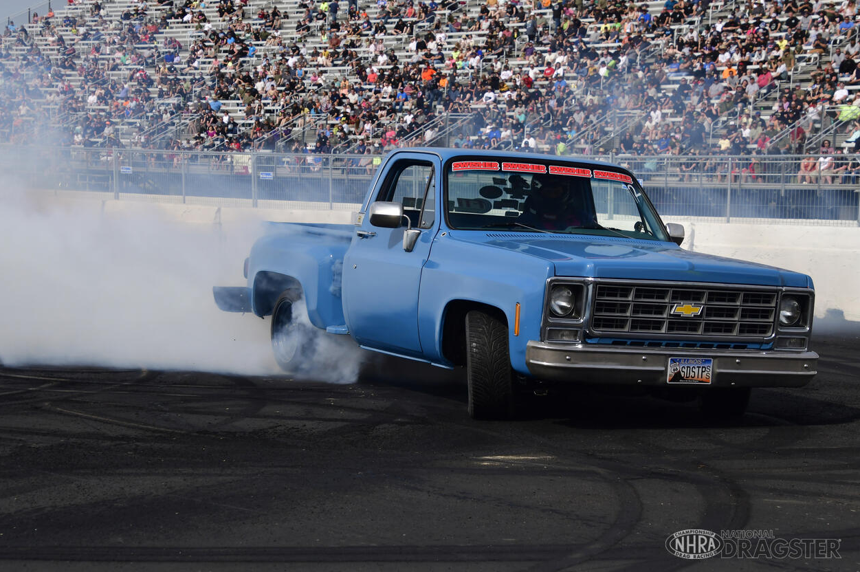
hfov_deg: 22.9
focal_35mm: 89
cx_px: 422
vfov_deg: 15.3
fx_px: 2124
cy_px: 287
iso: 400
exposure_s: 1/1000
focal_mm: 58
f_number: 7.1
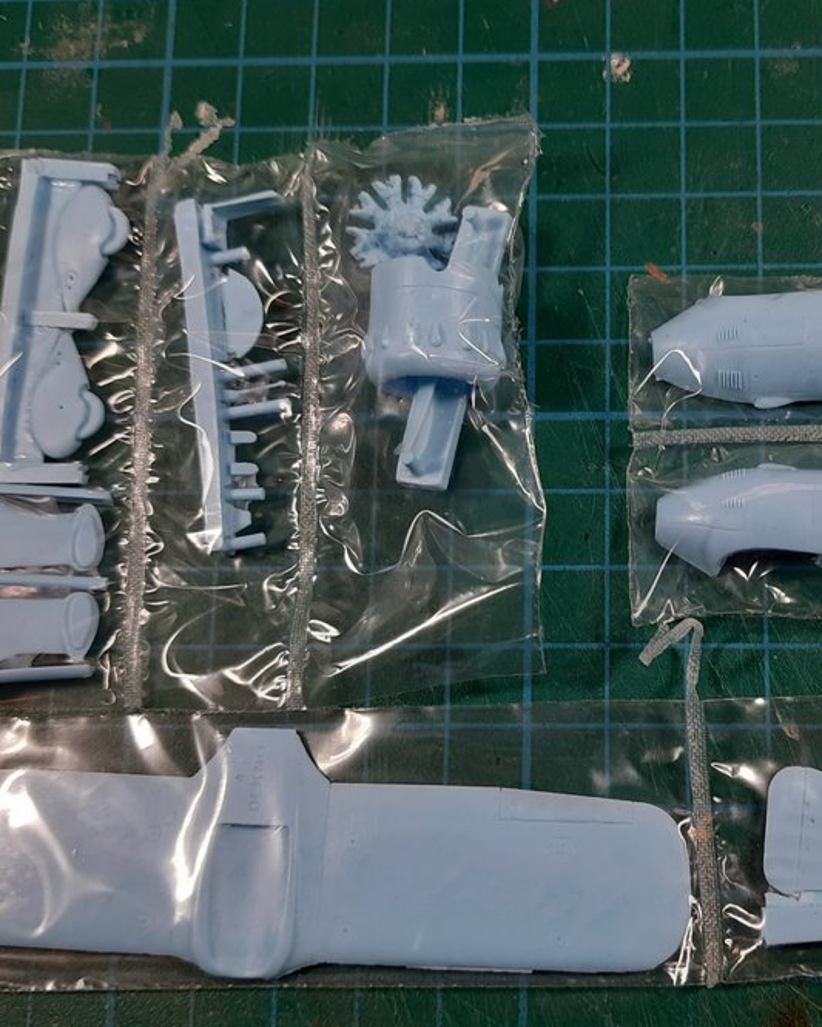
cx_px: 568
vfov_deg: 50.2
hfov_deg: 40.5
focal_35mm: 36
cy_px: 569
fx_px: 1095
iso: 25
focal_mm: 5.23
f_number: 1.8
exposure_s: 1/50
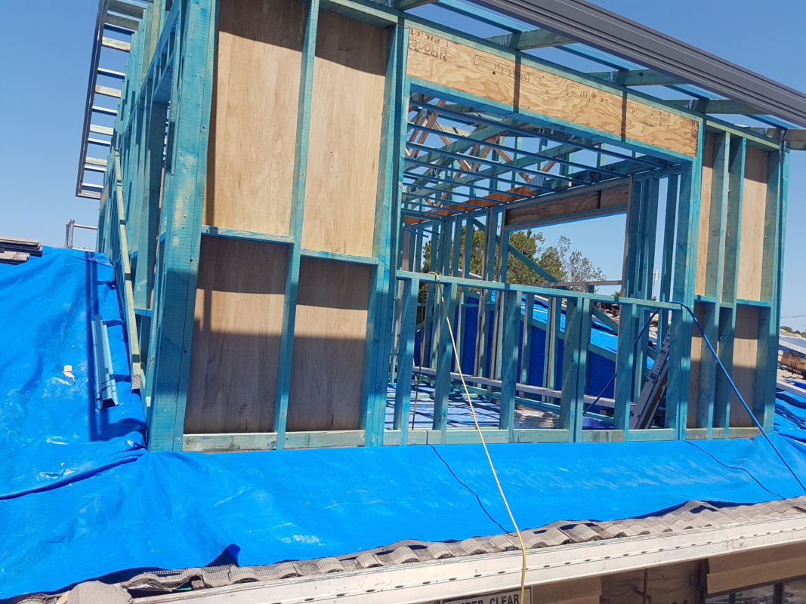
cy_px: 302
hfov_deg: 67.3
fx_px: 605
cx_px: 403
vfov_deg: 53.1
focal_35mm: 26
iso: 40
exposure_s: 1/1964
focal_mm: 4.2
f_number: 1.7
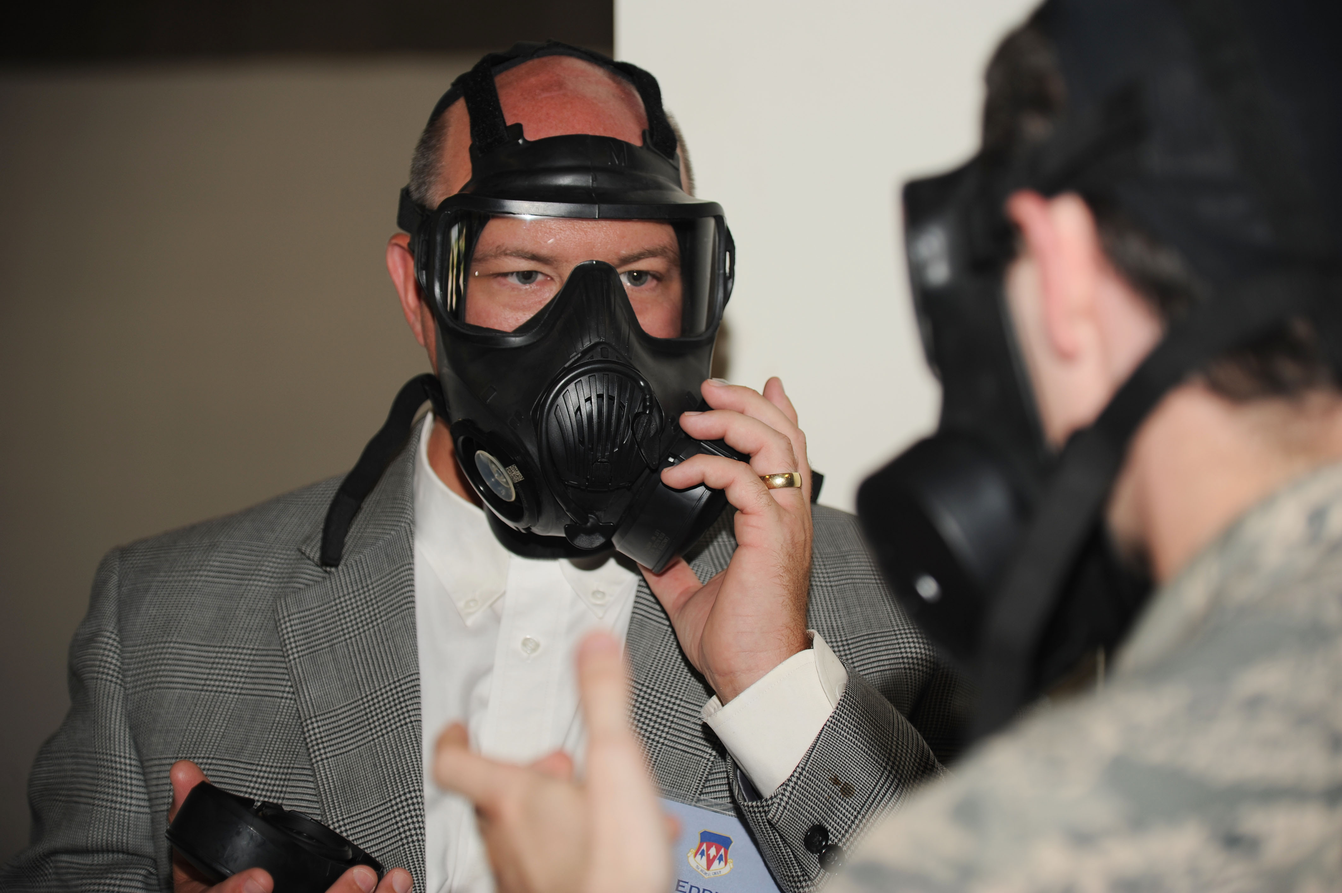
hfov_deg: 17.1
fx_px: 4470
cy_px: 446
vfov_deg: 11.4
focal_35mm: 120
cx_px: 671
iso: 160
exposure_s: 1/200
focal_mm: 120
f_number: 4
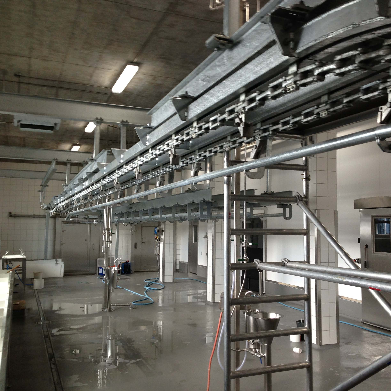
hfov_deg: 42.7
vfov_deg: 42.8
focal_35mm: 39
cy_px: 195
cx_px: 230
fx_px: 498
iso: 80
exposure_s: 1/60
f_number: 2.4
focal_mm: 4.13
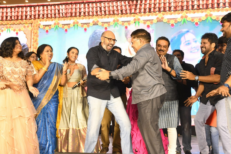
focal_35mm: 39
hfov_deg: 49.5
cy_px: 81
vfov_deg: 34.2
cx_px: 118
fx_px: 250
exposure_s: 1/125
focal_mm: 35
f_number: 6.3
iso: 2500
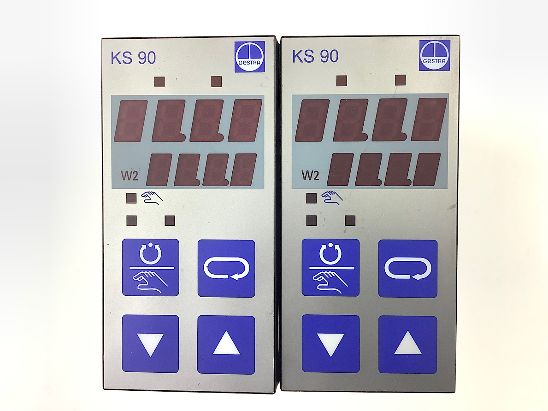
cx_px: 274
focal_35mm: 31
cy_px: 206
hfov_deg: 58.3
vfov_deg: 45.4
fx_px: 491
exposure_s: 1/50
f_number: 2.4
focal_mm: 3.3
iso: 125
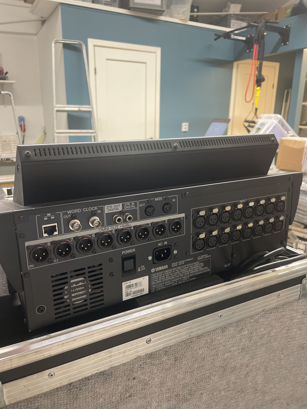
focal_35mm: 26
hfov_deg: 53.1
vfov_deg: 67.3
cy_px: 204
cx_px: 154
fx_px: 307
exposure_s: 1/50
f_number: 1.6
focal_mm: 4.2
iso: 100
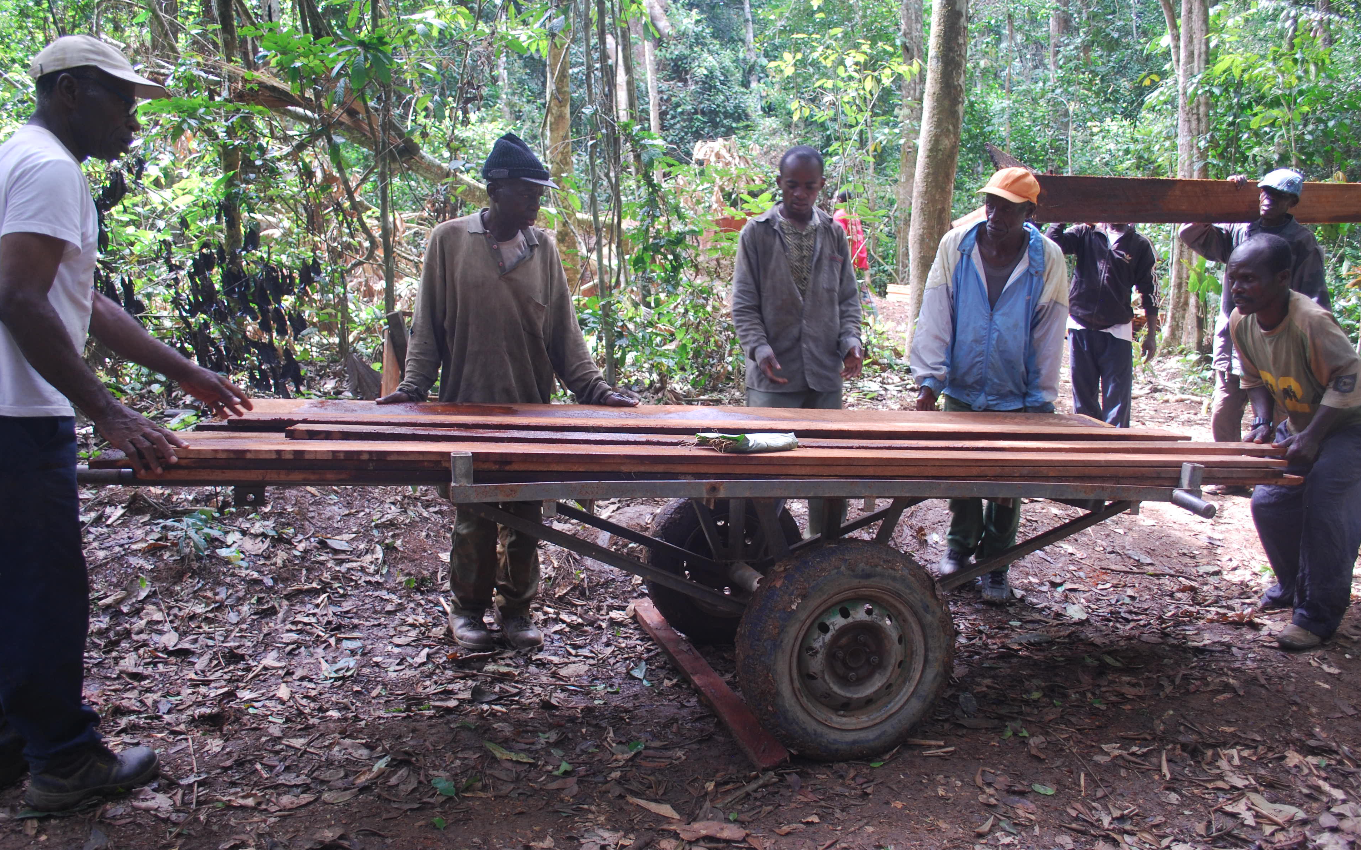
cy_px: 429
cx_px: 679
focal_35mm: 28
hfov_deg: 66.5
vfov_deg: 44.5
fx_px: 1039
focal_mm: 18
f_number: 3.5
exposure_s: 1/50
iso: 200
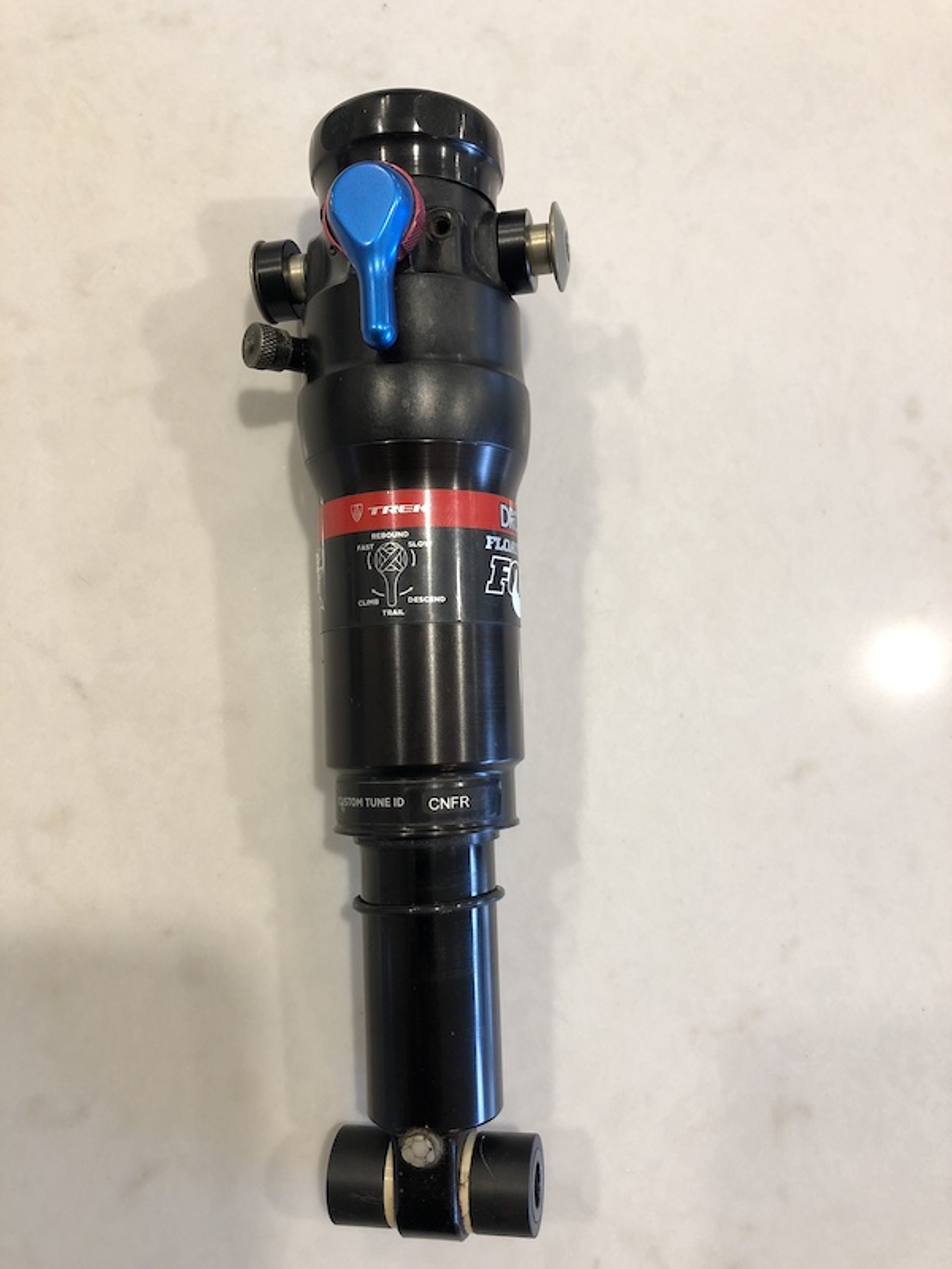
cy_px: 634
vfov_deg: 63.4
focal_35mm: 28
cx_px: 476
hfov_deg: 49.7
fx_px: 1027
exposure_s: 1/20
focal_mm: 3.99
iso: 40
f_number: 1.8
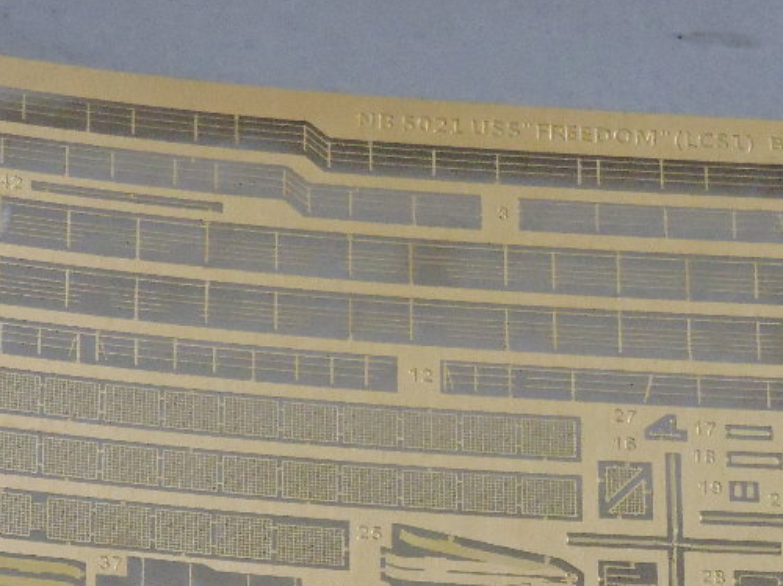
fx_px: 5491
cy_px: 519
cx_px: 462
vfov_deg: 6.1
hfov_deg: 8.2
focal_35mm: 243
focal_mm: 24.2
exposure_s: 1/400
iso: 1600
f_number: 5
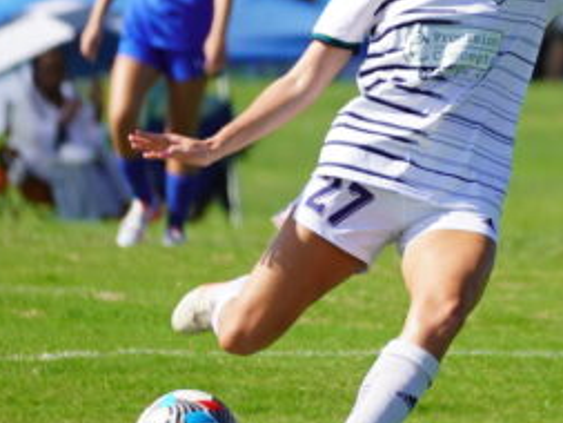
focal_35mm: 1532
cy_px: 124
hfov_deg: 1.3
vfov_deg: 1.0
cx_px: 438
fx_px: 24929
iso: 160
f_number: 6.3
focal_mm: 350
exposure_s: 1/500
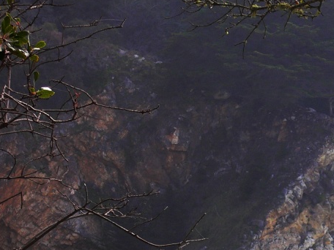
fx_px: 2277
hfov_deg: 8.3
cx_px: 324
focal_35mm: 236
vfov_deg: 6.3
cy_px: 238
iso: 80
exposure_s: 1/125
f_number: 5
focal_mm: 17.4
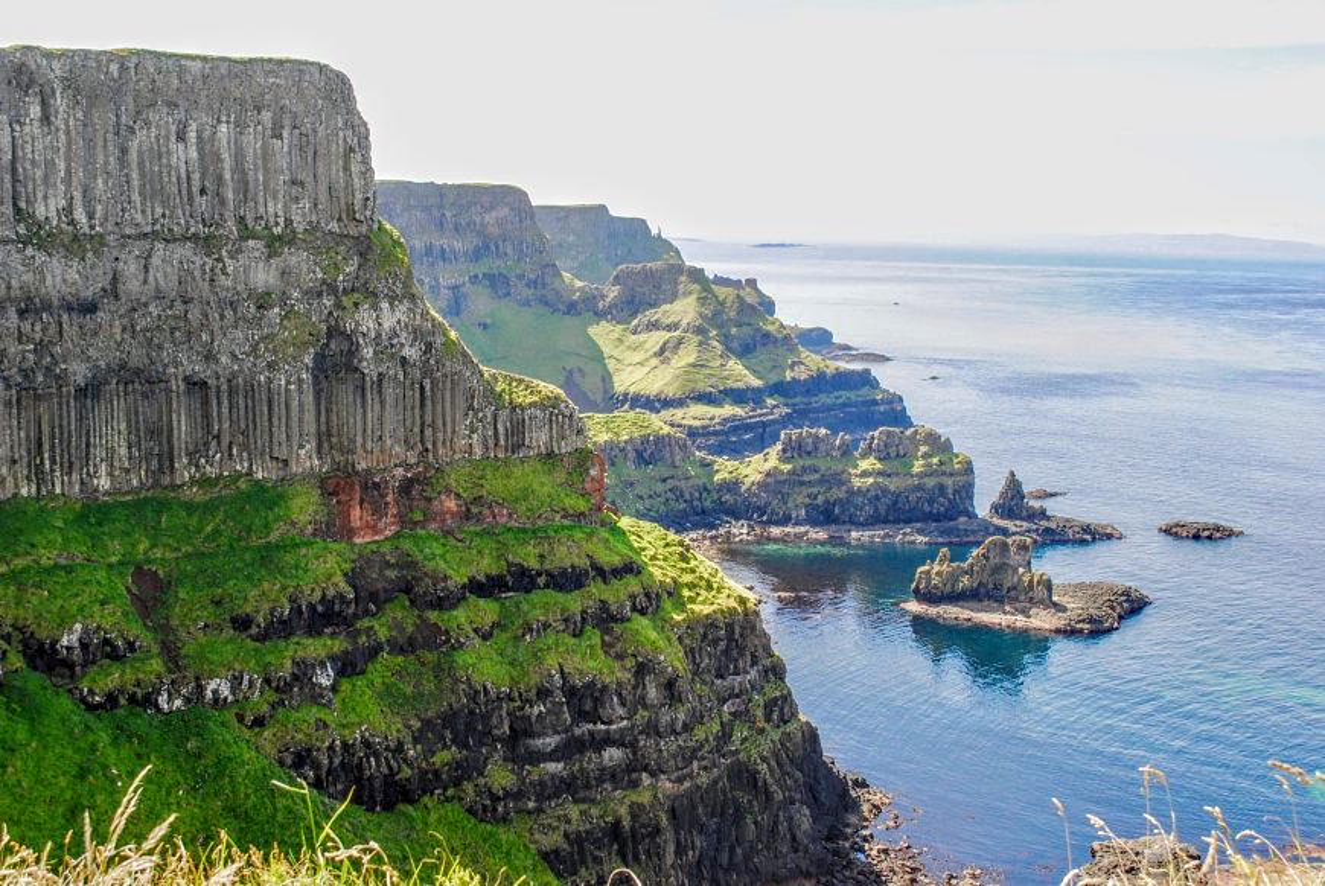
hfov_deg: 46.4
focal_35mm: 42
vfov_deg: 32.0
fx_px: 1547
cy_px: 443
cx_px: 662
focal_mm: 28
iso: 100
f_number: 5.6
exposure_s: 1/125
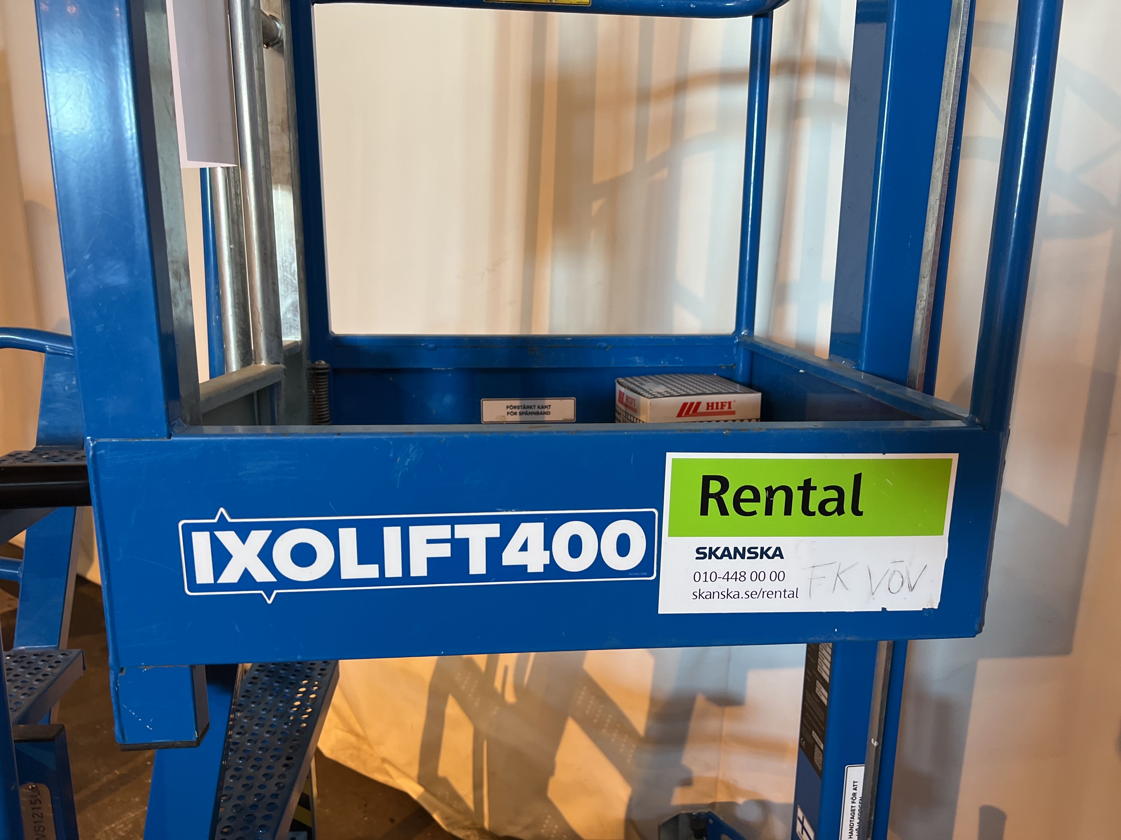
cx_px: 560
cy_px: 420
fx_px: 842
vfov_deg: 53.1
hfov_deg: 67.3
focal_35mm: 26
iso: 200
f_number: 1.5
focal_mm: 5.7
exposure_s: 1/55
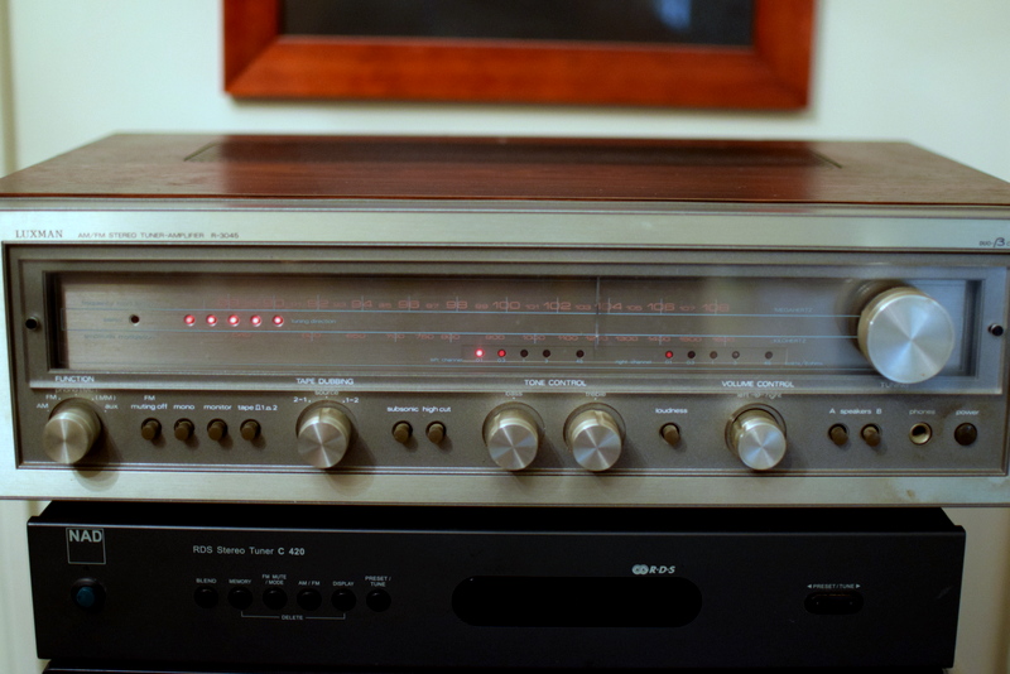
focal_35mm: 52
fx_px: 1473
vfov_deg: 25.8
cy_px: 337
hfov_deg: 37.8
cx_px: 505
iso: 1400
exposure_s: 1/60
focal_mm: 35
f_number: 1.8
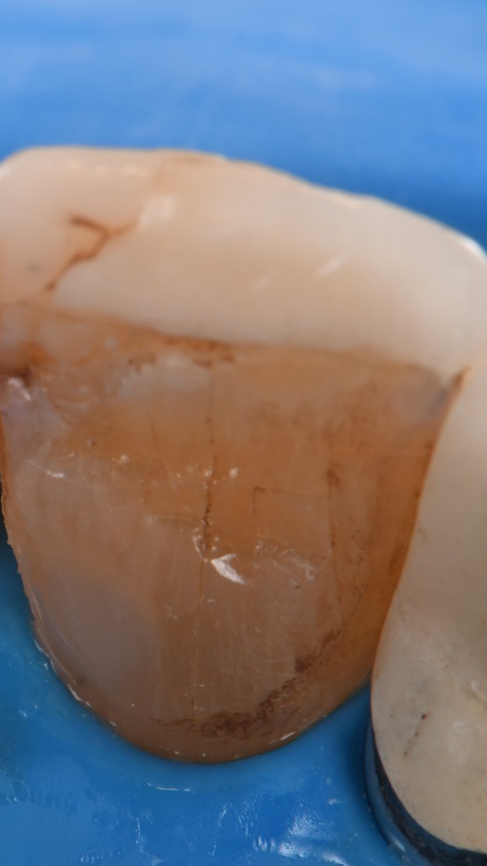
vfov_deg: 8.1
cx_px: -24
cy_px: 430
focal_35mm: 265
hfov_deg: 4.6
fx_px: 6083
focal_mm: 105
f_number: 32
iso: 200
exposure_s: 1/160
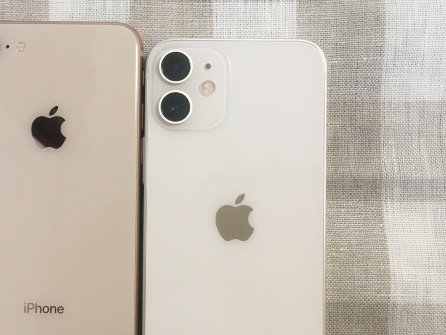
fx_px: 606
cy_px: 190
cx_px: 135
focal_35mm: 47
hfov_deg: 39.7
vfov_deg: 30.8
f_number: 2.2
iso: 64
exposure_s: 1/30
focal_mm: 4.15
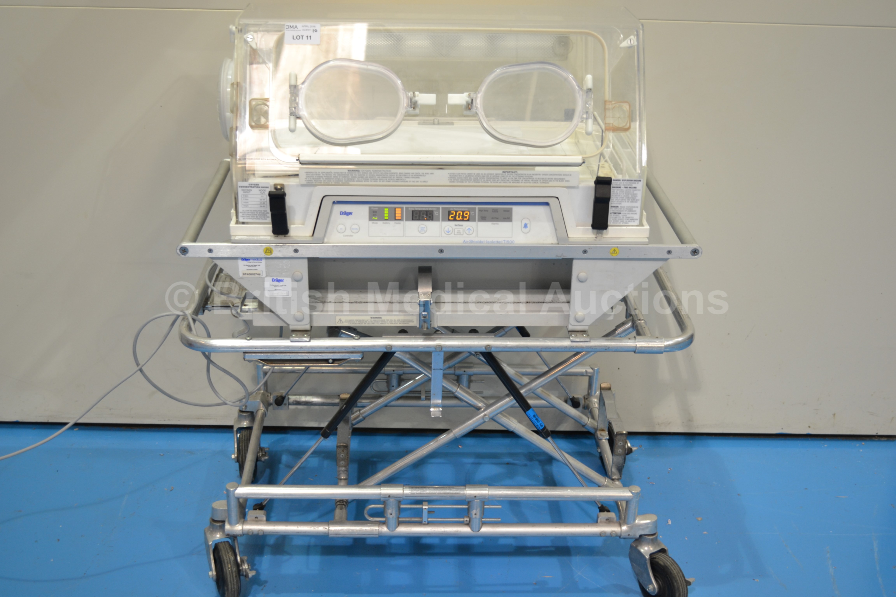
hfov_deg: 45.0
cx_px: 448
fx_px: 1083
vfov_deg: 30.8
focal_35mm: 44
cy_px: 298
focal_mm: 29
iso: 400
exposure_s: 1/20
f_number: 4.5
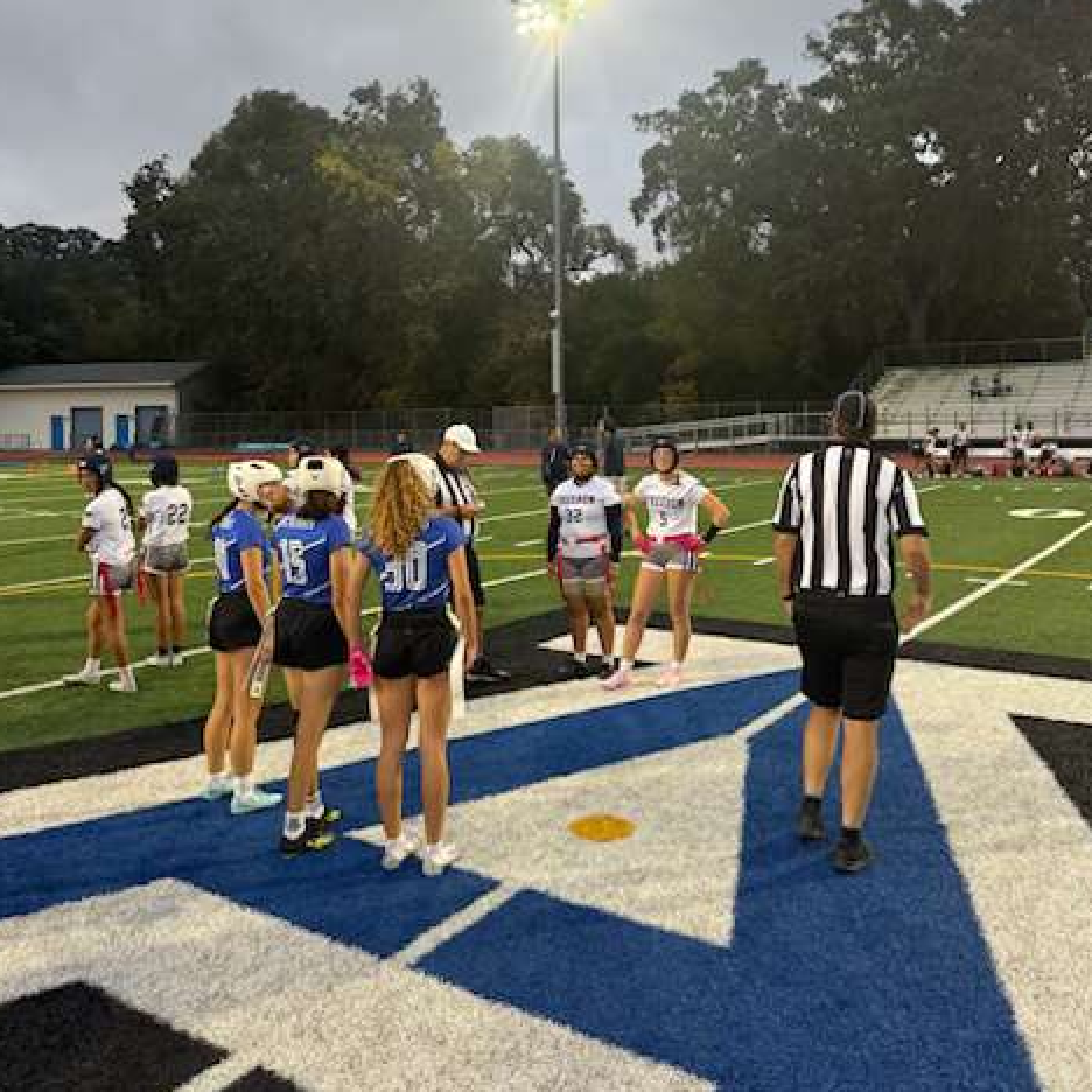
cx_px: 548
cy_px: 429
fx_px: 1035
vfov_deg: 55.2
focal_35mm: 29
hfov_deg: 55.6
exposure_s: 1/60
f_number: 1.78
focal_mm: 6.76
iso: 160
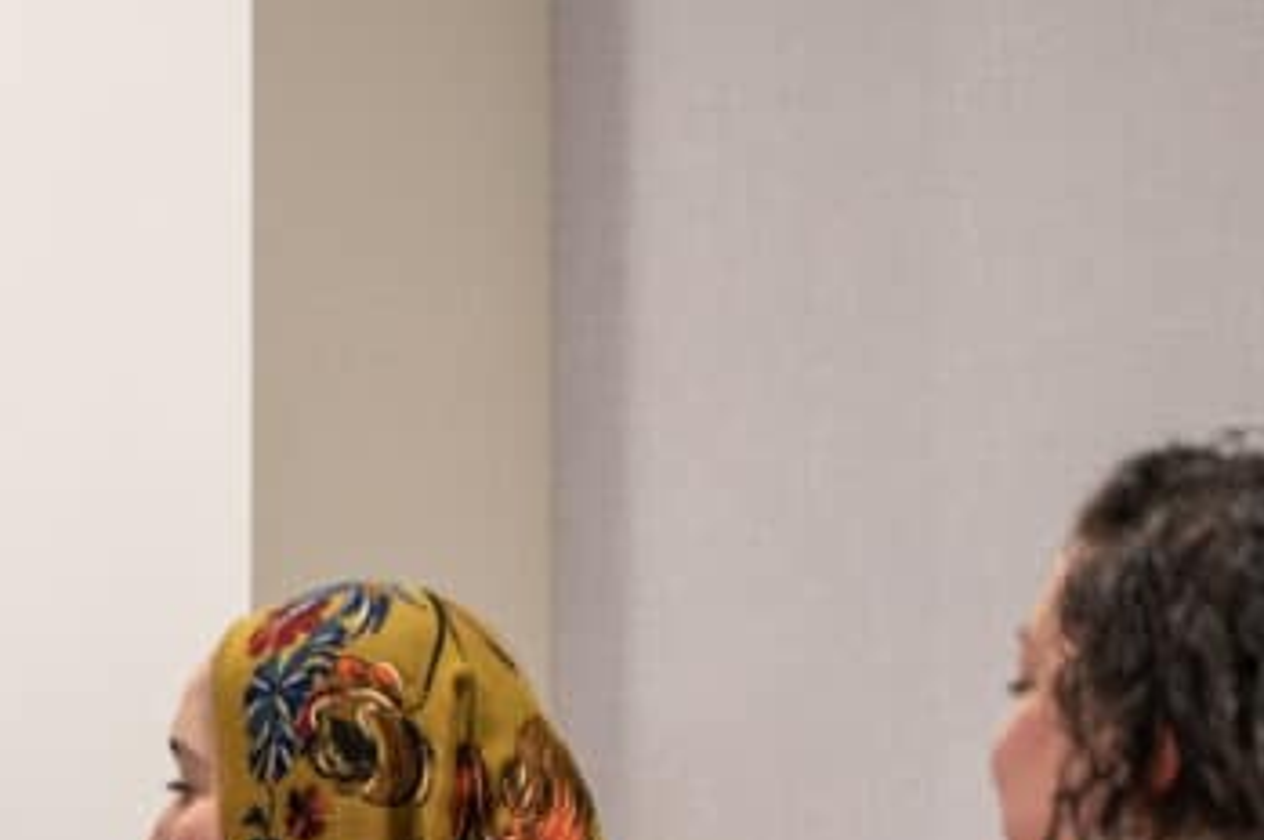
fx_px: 12032
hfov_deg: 5.9
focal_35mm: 343
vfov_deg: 4.0
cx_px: -761
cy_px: 1702
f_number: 2.8
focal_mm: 78
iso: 1000
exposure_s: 1/80
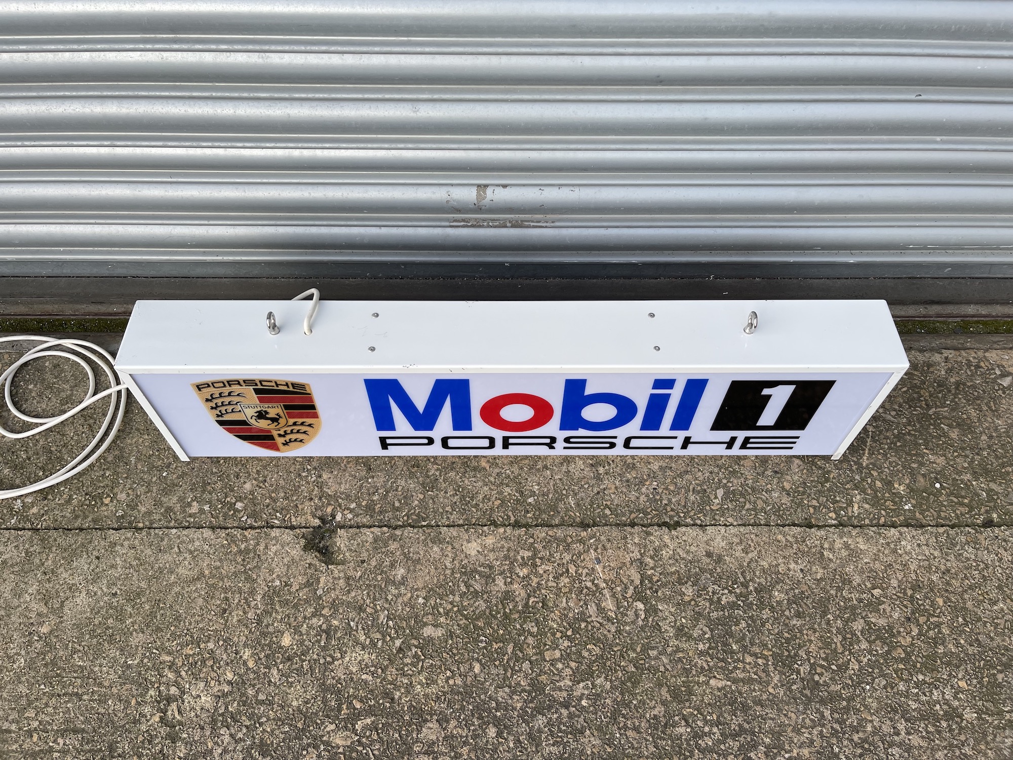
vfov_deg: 53.1
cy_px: 380
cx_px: 506
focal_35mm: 26
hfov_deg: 67.3
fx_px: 761
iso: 32
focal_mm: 5.1
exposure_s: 1/476
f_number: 1.6
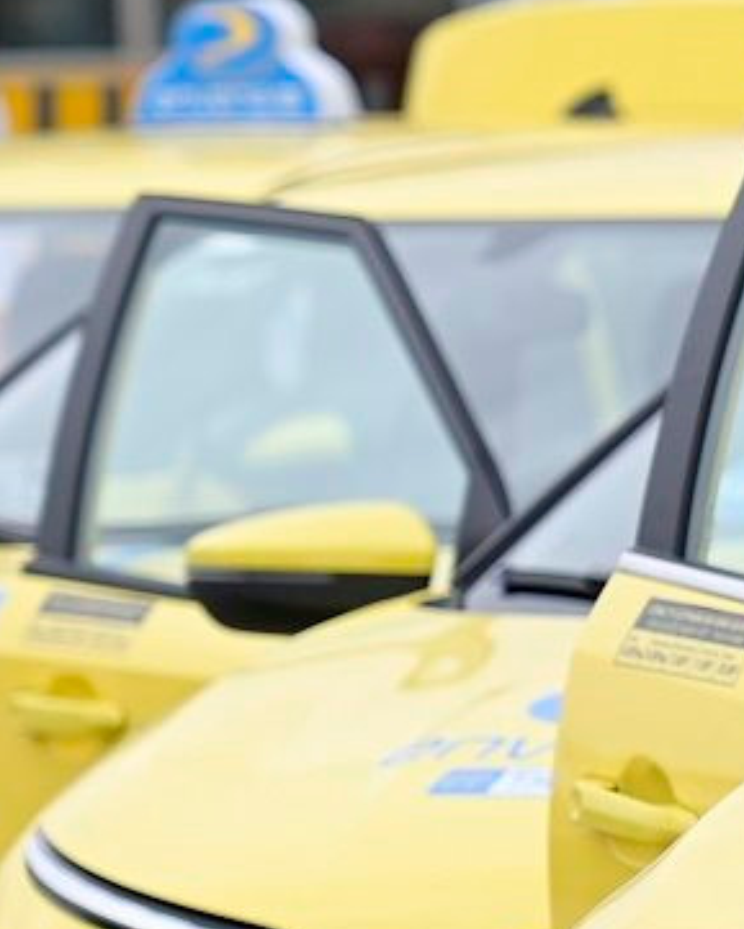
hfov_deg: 2.5
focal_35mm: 623
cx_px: 1357
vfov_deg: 3.1
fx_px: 17140
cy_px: 531
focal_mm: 125
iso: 250
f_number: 2.8
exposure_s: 1/640
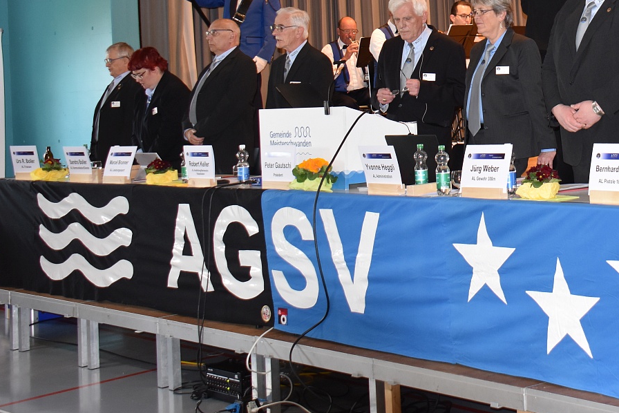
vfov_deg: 18.0
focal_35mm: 75
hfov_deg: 26.3
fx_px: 1290
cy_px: 58
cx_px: 532
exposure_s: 1/60
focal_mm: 28
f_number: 4
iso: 800
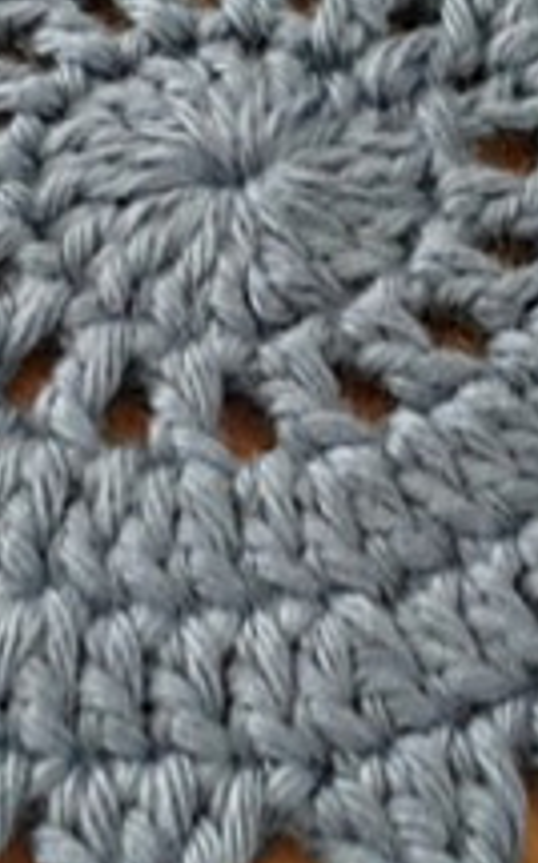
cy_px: 383
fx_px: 2445
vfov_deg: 20.0
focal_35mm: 104
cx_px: 321
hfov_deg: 12.6
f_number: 2.4
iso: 400
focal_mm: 4.12
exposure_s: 1/17
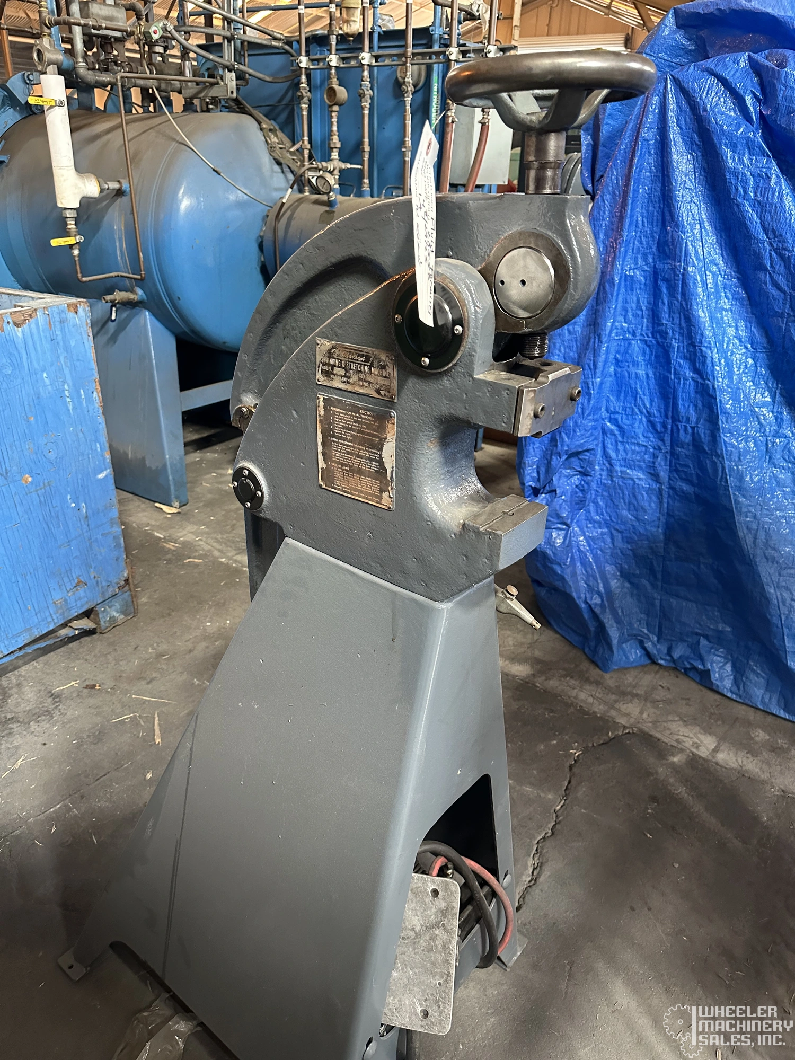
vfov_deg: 71.6
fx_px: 735
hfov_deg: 56.8
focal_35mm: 24
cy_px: 530
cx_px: 398
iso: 640
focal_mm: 6.86
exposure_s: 1/60
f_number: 1.78
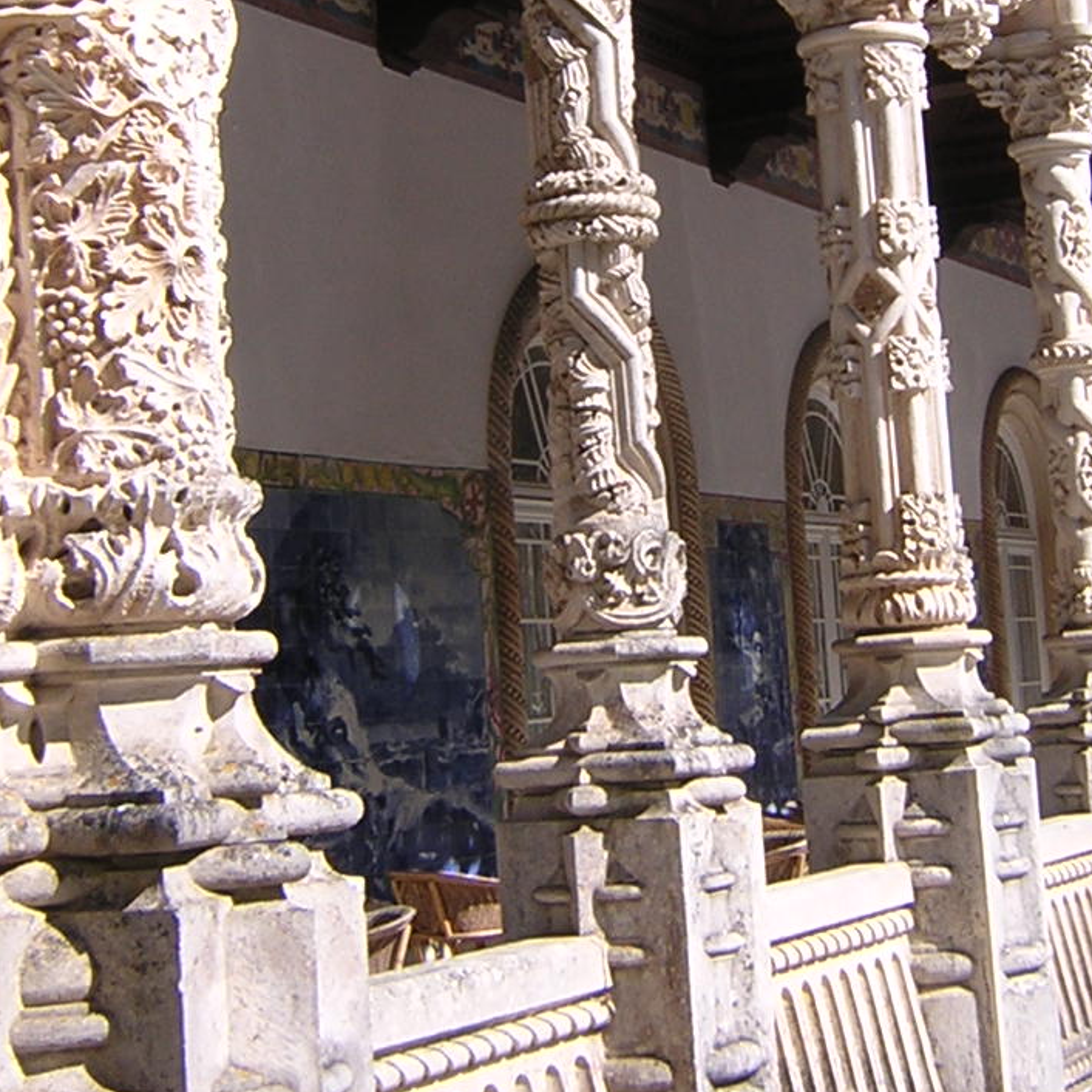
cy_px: 170
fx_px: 2570
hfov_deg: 23.9
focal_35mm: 72
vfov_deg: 23.5
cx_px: 715
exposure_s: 1/262
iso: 100
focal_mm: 4.7
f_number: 5.2
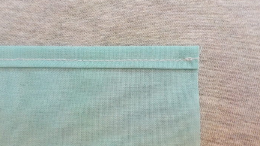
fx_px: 228
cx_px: 129
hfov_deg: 59.5
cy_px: 90
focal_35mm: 33
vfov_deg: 35.5
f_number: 3.3
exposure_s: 1/10
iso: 400
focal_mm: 4.1
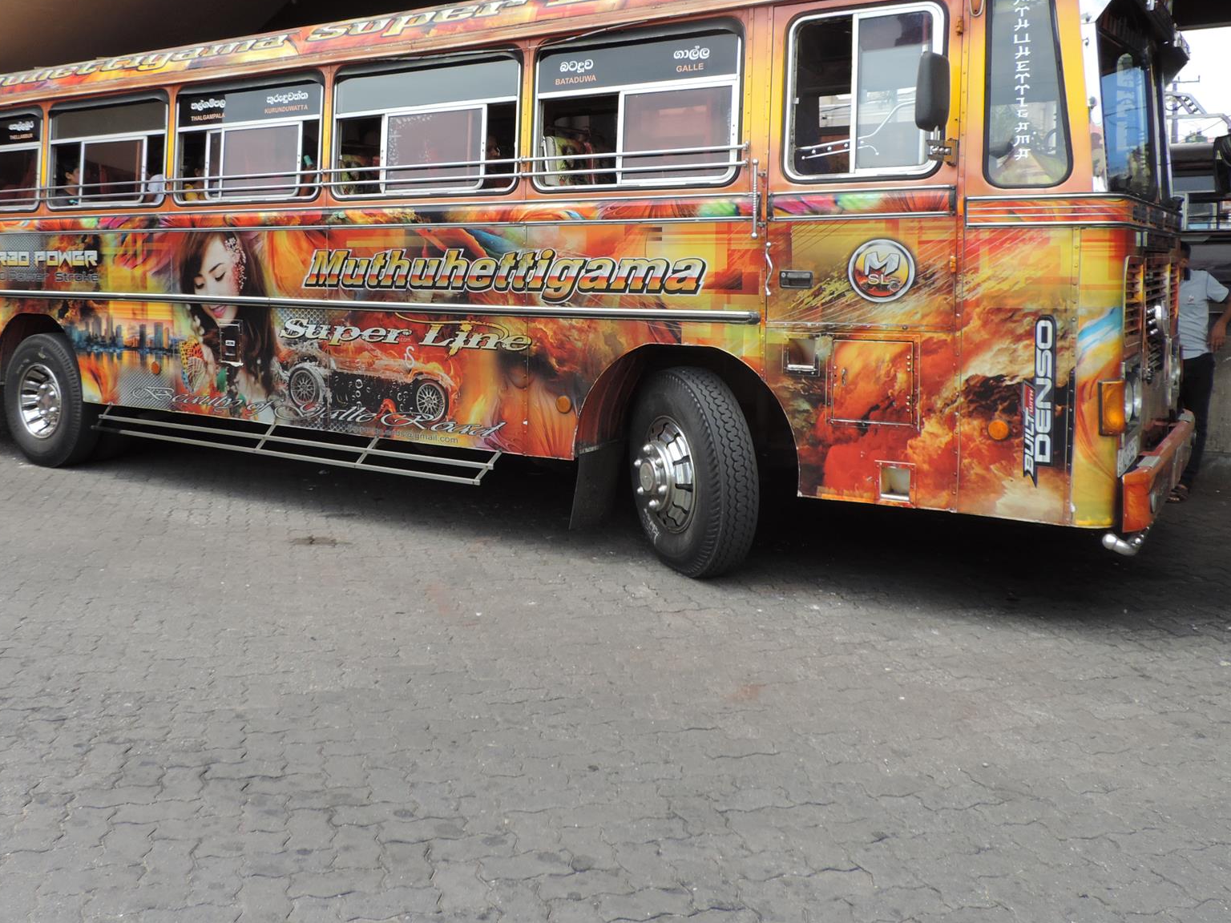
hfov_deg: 56.4
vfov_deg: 43.7
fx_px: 1138
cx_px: 502
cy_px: 322
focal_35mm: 32
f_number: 3
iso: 80
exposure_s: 1/400
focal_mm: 4.3
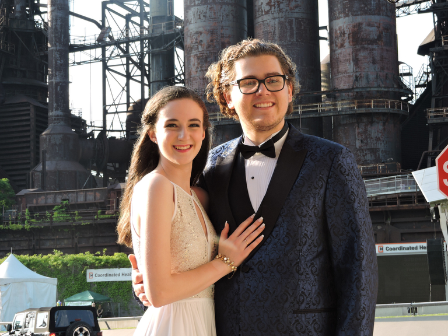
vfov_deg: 17.4
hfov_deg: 23.0
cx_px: 224
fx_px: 1100
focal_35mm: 85
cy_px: 168
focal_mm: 15.2
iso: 100
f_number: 4.5
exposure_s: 1/125
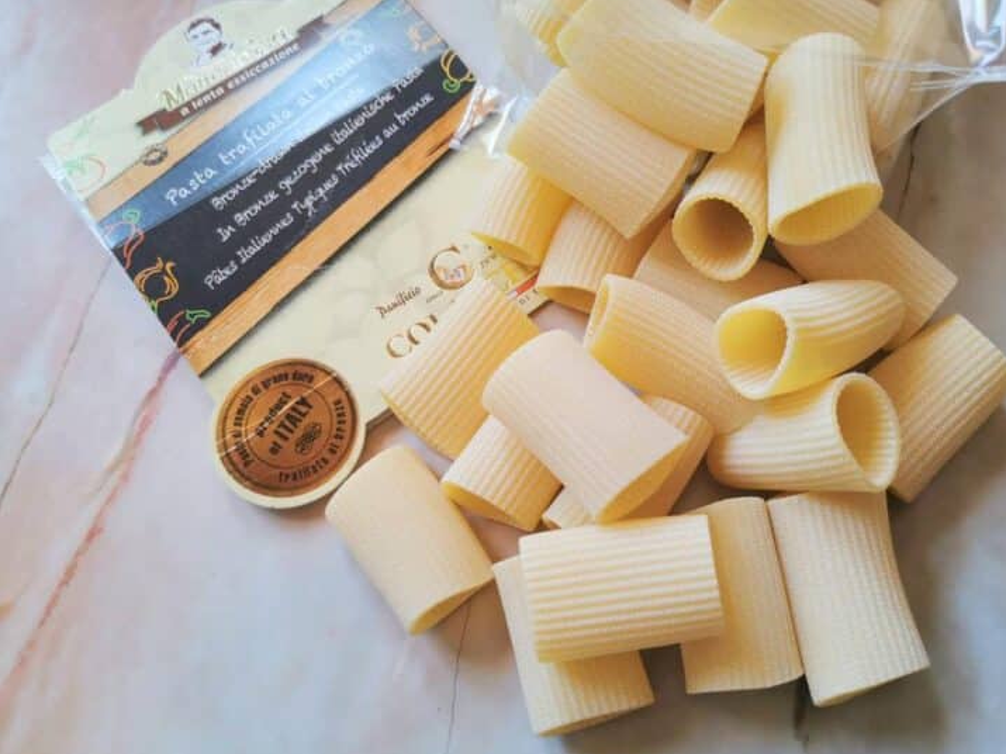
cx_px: 539
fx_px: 843
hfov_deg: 61.6
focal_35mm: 29
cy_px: 381
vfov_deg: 48.2
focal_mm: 5.56
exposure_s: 1/100
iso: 80
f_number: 1.6
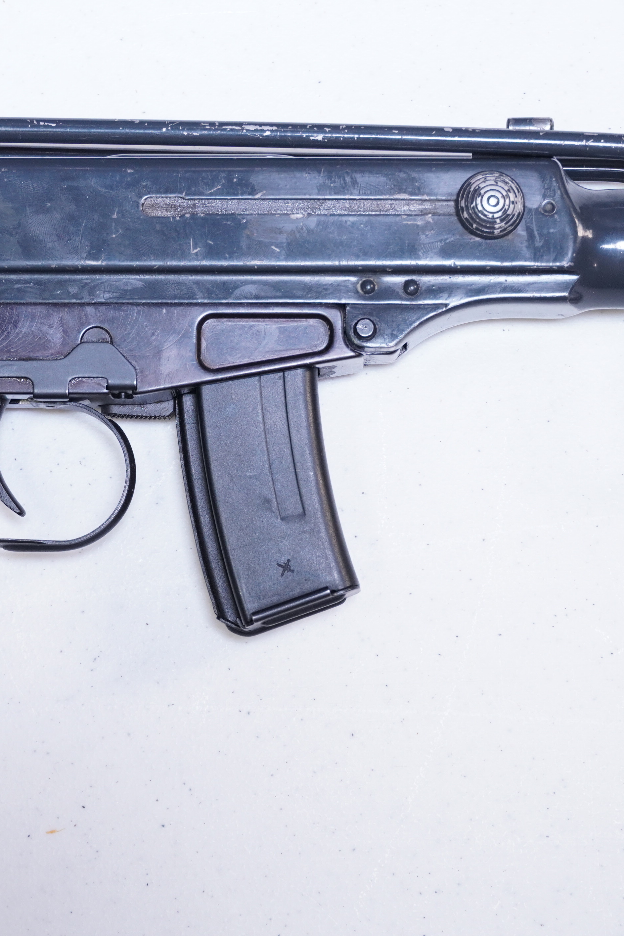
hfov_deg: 12.9
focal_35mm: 106
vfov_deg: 19.3
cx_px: 232
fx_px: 2749
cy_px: 468
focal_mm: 47
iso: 1000
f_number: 5.6
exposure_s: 1/125
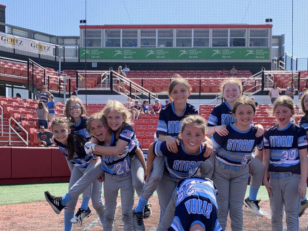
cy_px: 170
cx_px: 174
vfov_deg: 36.1
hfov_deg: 47.8
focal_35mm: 39
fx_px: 347
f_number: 1.8
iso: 25
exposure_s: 1/692
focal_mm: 4.25
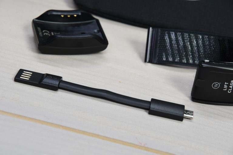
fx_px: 777
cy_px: 78
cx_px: 116
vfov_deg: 11.4
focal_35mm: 120
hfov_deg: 17.1
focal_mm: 80
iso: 800
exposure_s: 1/50
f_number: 7.1
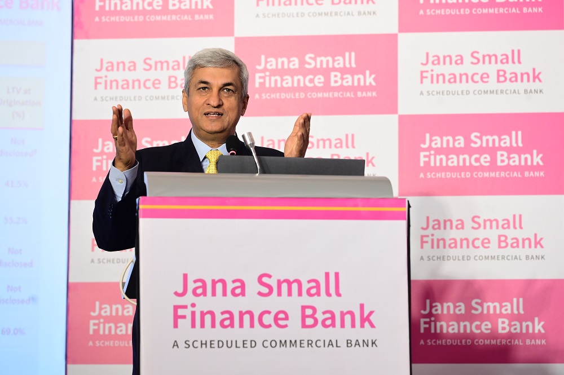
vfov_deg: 11.4
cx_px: 282
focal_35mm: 120
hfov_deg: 17.1
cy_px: 188
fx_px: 1878
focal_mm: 120
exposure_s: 1/200
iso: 2000
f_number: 5.6
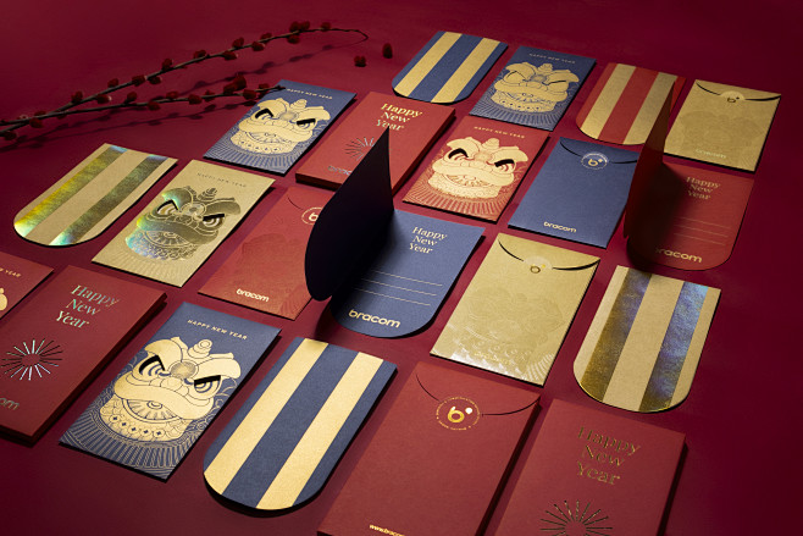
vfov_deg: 28.7
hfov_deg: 41.9
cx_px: 402
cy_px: 268
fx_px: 1049
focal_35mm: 47
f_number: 9
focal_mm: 31.5
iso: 160
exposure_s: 1/125
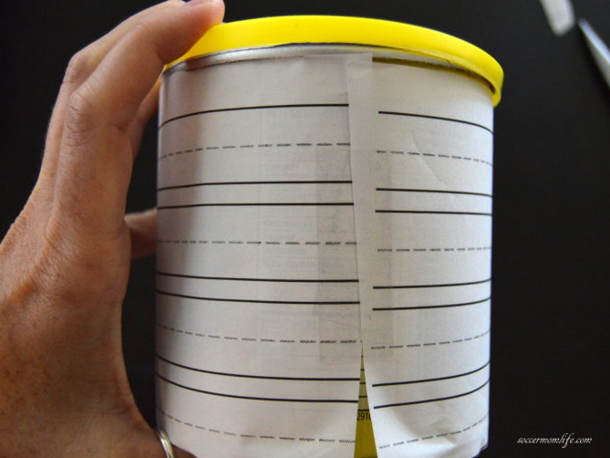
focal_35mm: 43
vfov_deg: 33.6
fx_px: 758
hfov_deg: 43.8
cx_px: 310
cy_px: 227
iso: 2000
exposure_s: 1/60
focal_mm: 26
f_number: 4
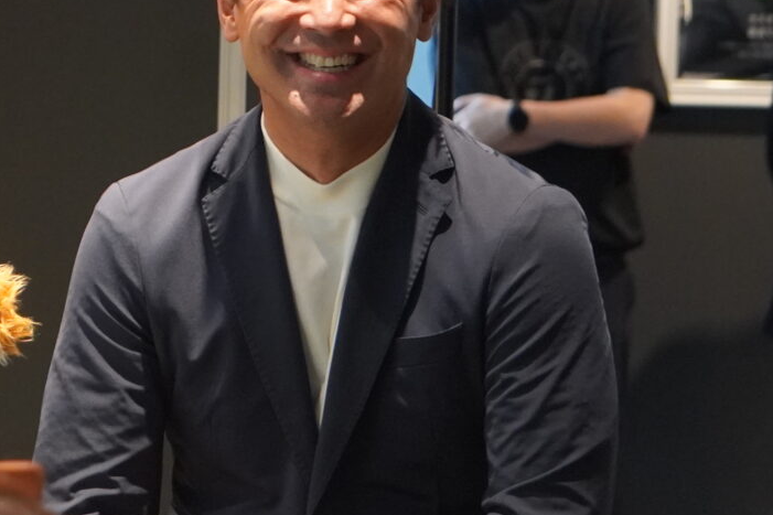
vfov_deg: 4.1
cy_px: -22
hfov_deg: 6.1
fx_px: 7148
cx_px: -233
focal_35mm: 333
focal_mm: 76
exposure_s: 1/160
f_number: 5
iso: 2000
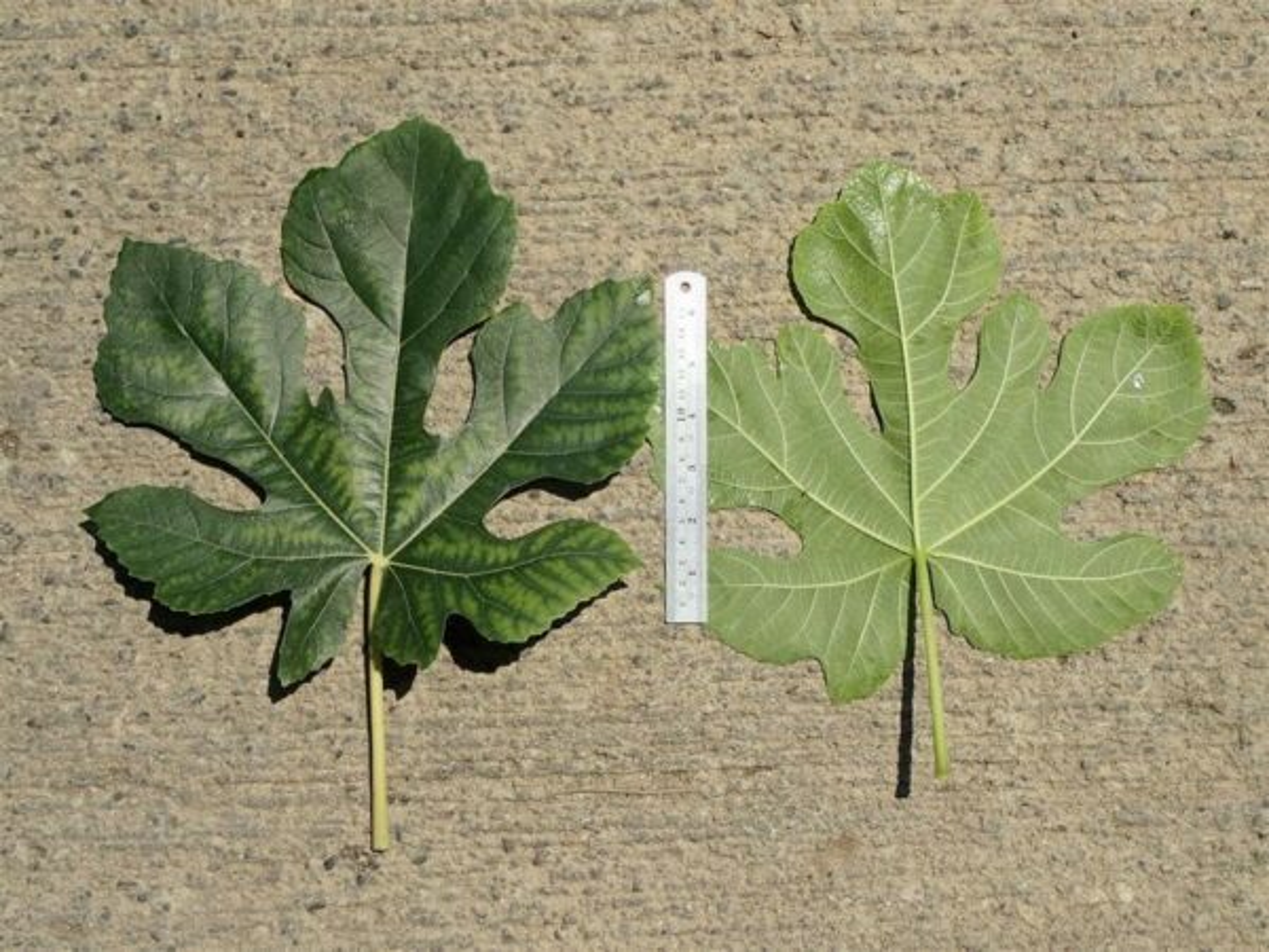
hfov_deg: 33.8
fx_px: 2090
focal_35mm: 57
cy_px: 476
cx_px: 634
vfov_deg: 25.7
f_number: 5
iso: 100
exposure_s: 1/800
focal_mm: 10.29
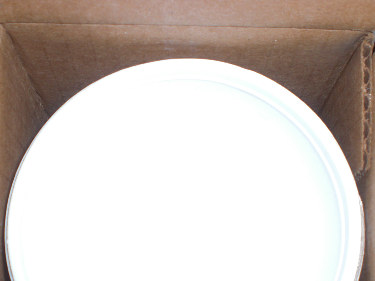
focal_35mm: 60
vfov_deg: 24.1
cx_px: 156
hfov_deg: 32.1
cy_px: 219
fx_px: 650
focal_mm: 6.3
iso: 64
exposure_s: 1/60
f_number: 3.1
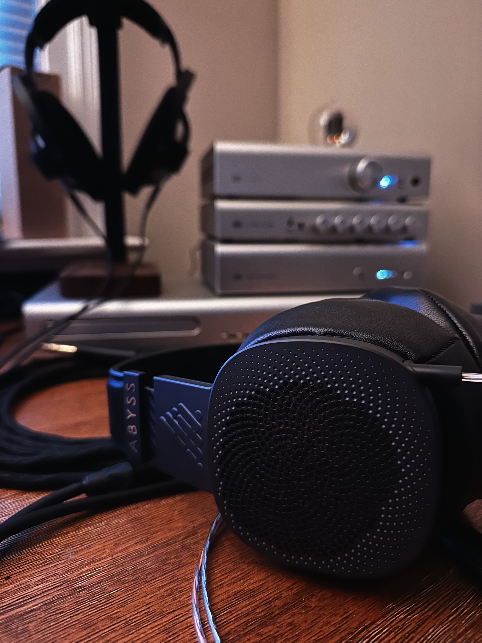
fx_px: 446
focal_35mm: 24
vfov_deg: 71.6
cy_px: 322
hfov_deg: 56.8
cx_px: 241
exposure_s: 1/15
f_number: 1.78
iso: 4000
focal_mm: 6.86
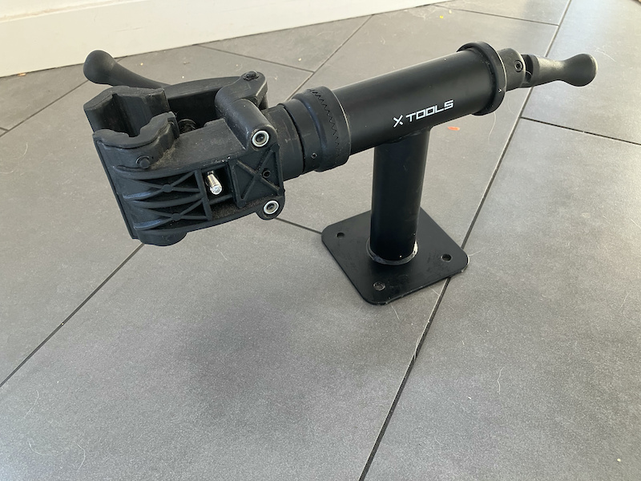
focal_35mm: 28
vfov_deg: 49.7
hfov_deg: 63.4
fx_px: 518
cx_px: 320
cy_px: 240
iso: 80
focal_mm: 3.99
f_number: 1.8
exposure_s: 1/62
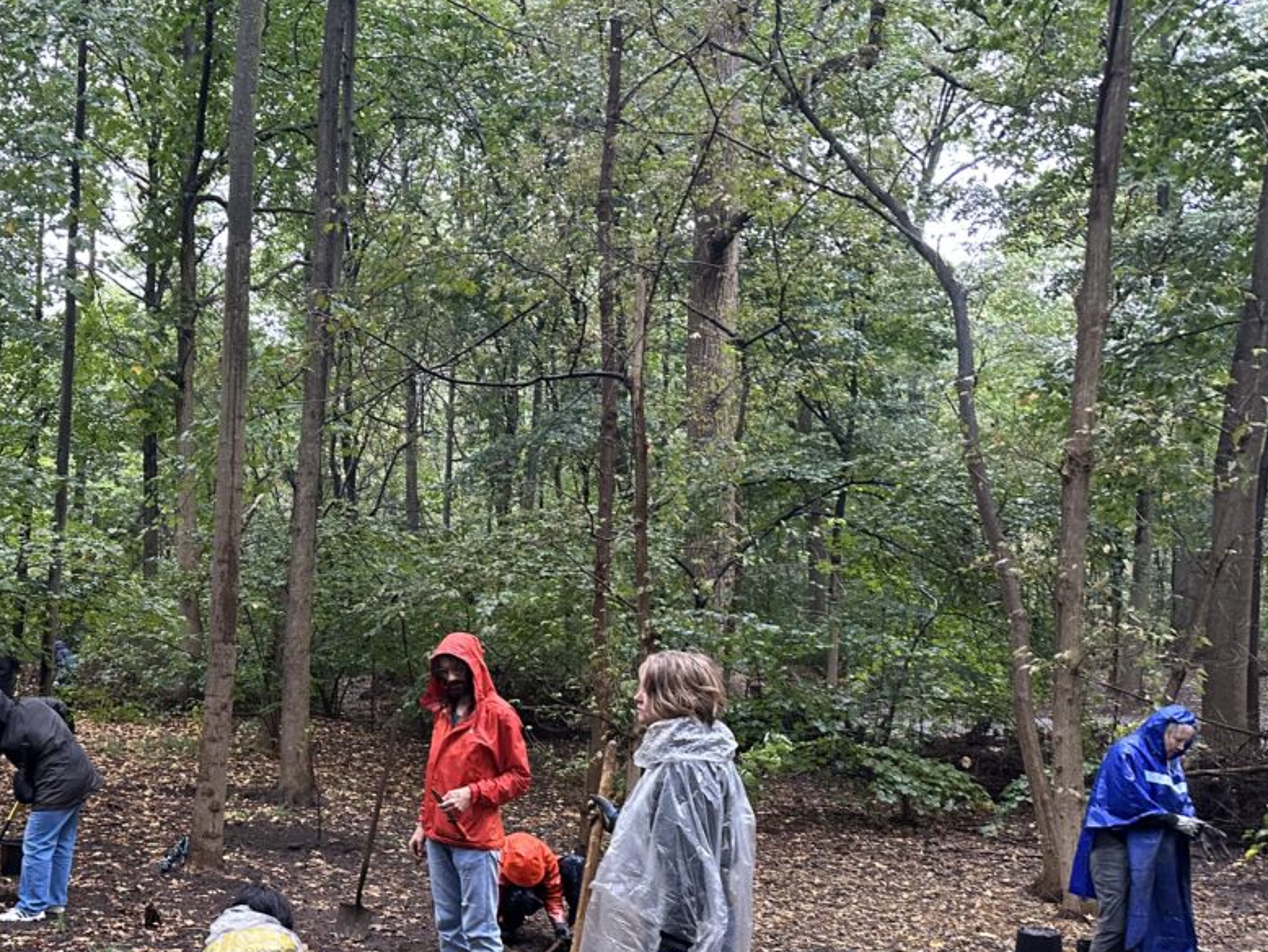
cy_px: 637
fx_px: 1356
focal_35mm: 37
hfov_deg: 48.5
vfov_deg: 38.2
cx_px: 341
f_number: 1.78
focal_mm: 6.86
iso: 400
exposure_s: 1/60
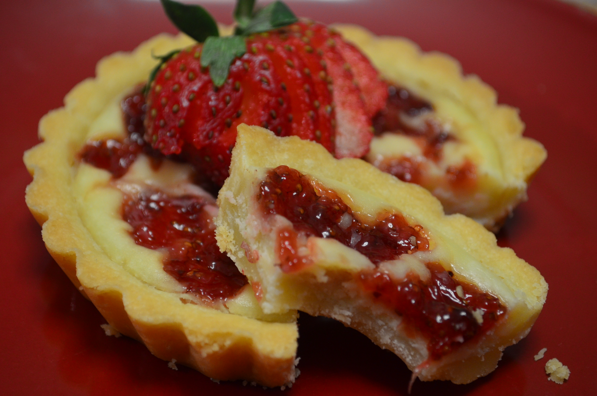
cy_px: 198
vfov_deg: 20.1
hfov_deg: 29.9
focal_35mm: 68
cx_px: 298
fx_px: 1117
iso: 800
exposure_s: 1/8
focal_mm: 45
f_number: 5.6
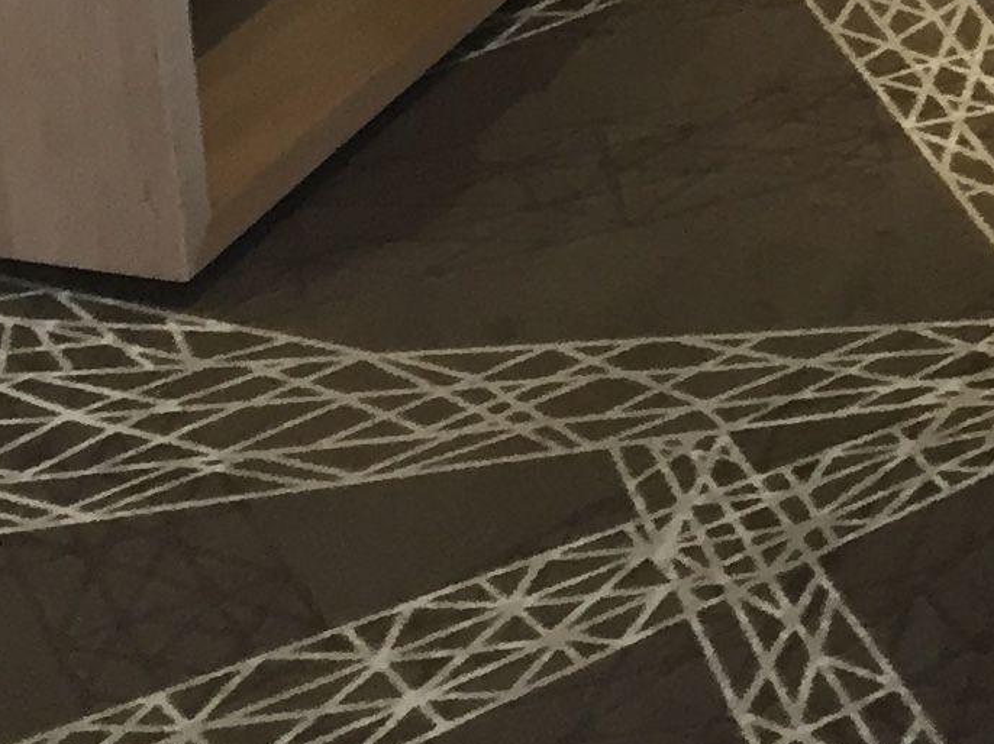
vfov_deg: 9.6
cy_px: -1018
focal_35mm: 138
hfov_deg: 13.7
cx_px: 1332
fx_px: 3961
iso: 32
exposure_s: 1/30
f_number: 2.2
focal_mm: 4.15
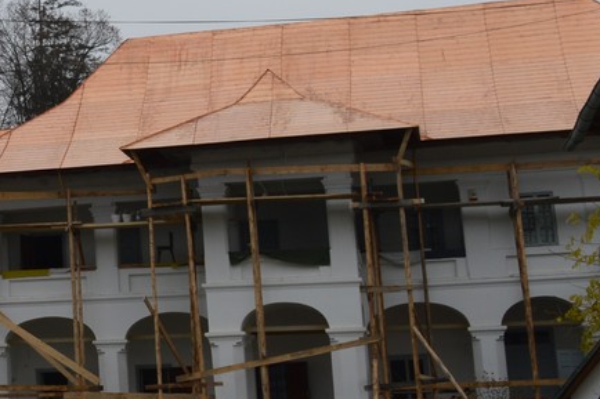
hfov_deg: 17.8
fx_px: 1683
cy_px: 25
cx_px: -337
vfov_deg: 13.4
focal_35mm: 101
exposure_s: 1/200
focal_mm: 18
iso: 100
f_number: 7.1
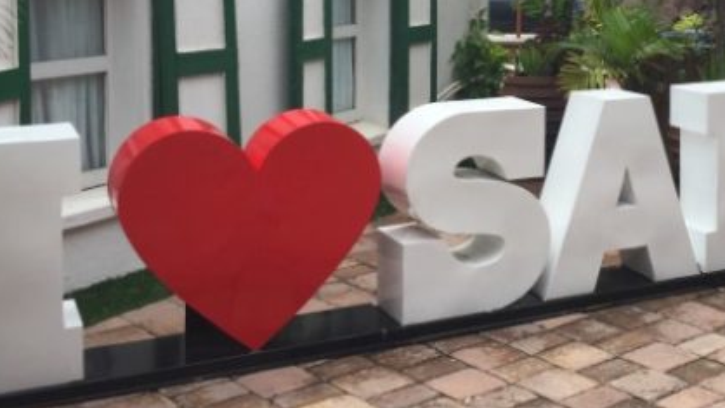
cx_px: 602
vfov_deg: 20.2
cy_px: 21
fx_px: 1115
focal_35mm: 58
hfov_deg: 34.7
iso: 32
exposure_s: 1/659
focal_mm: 4.15
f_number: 2.2
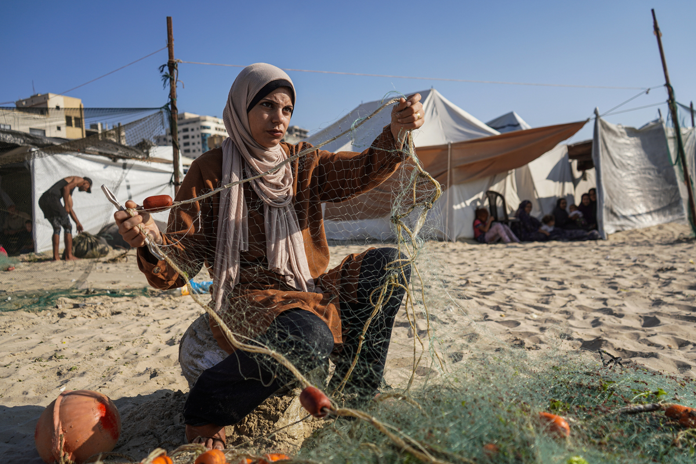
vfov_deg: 46.4
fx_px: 541
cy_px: 232
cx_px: 348
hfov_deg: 65.5
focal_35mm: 28
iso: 100
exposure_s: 1/1000
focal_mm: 28
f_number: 4.5
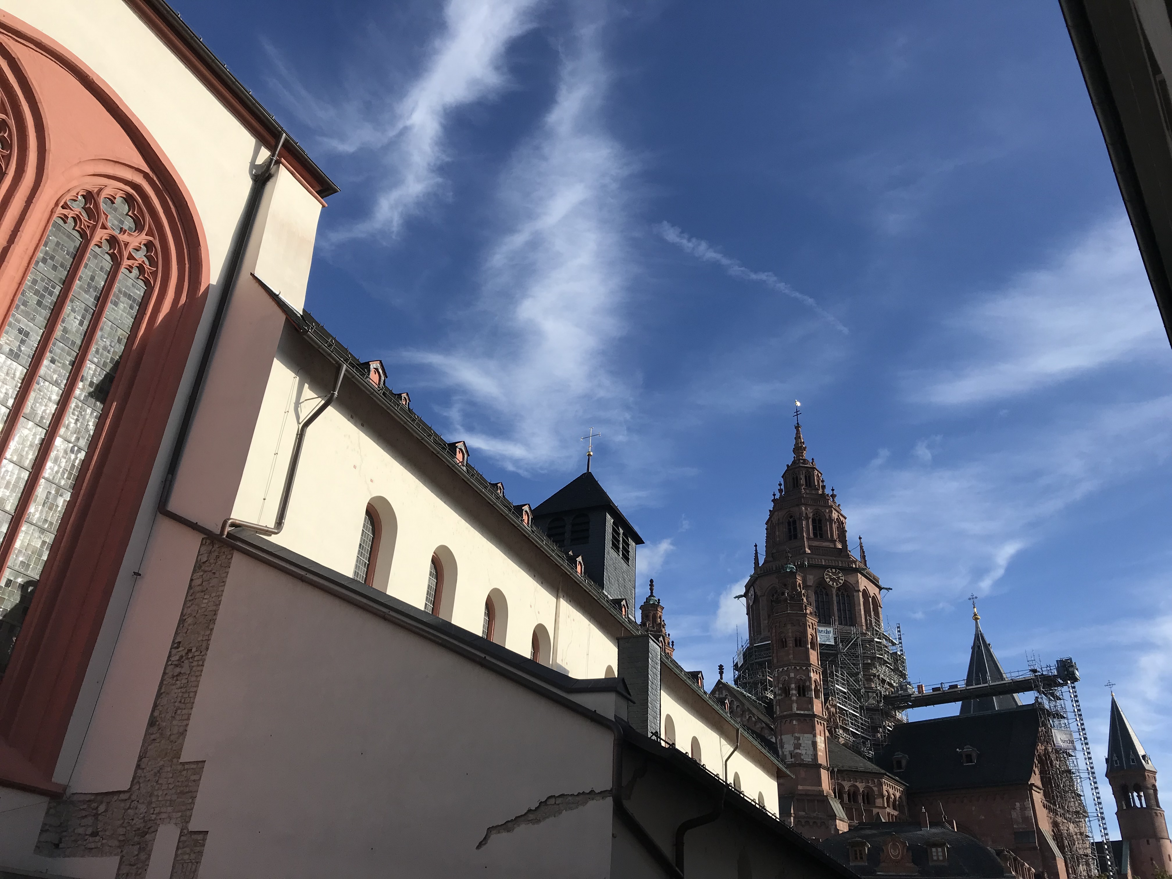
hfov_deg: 63.4
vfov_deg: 49.7
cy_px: 440
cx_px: 586
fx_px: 948
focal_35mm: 28
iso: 20
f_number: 1.8
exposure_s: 1/2591
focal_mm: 3.99
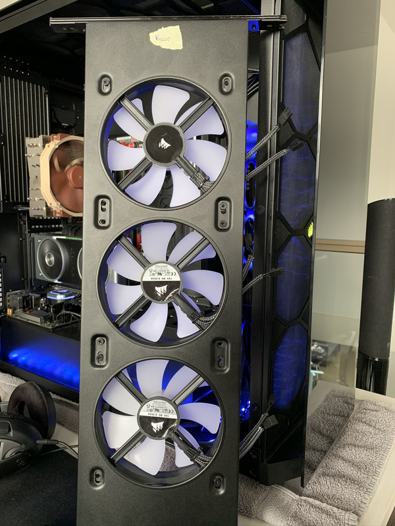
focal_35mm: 26
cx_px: 198
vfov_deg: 67.3
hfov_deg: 53.1
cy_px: 263
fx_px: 396
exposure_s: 1/60
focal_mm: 4.25
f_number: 1.8
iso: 100
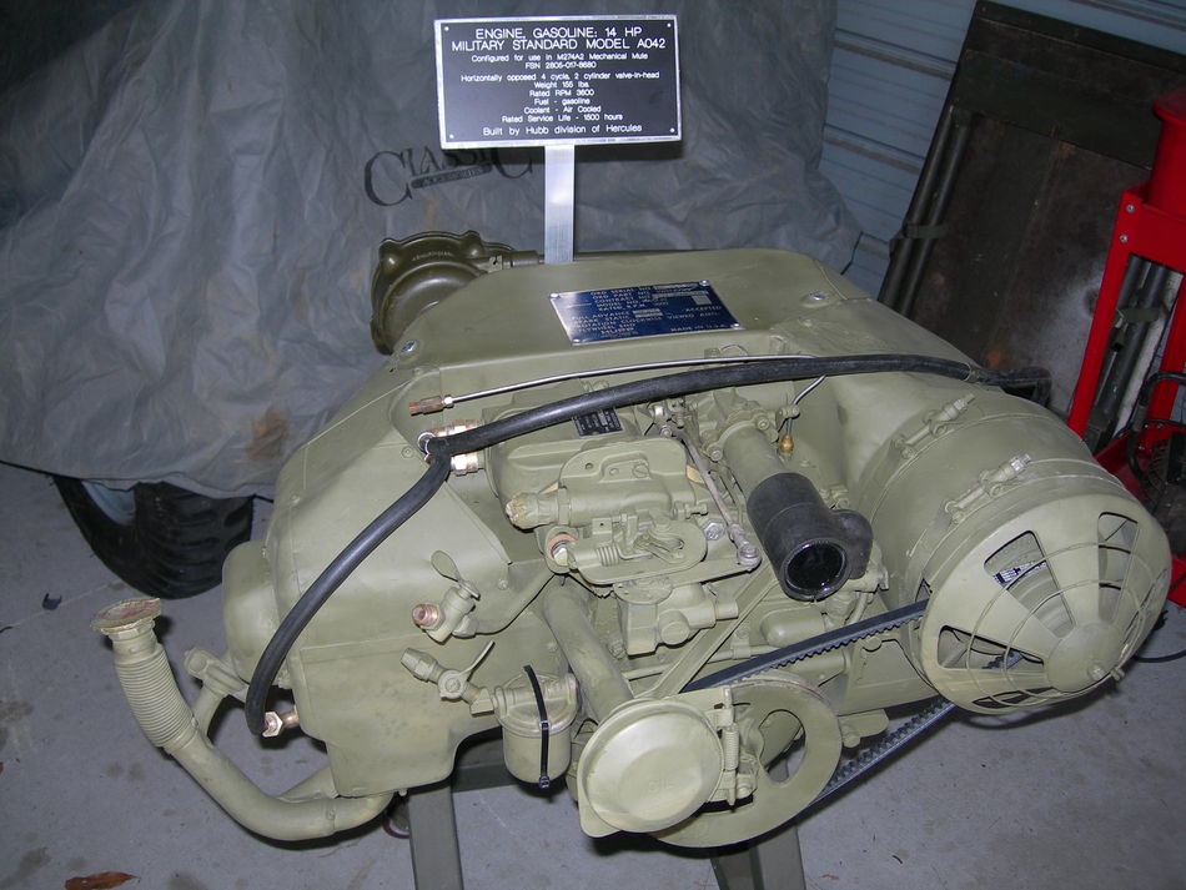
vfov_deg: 37.7
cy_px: 445
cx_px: 593
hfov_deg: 49.0
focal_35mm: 38
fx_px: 1302
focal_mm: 7.8
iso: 50
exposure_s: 1/60.1
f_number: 2.8
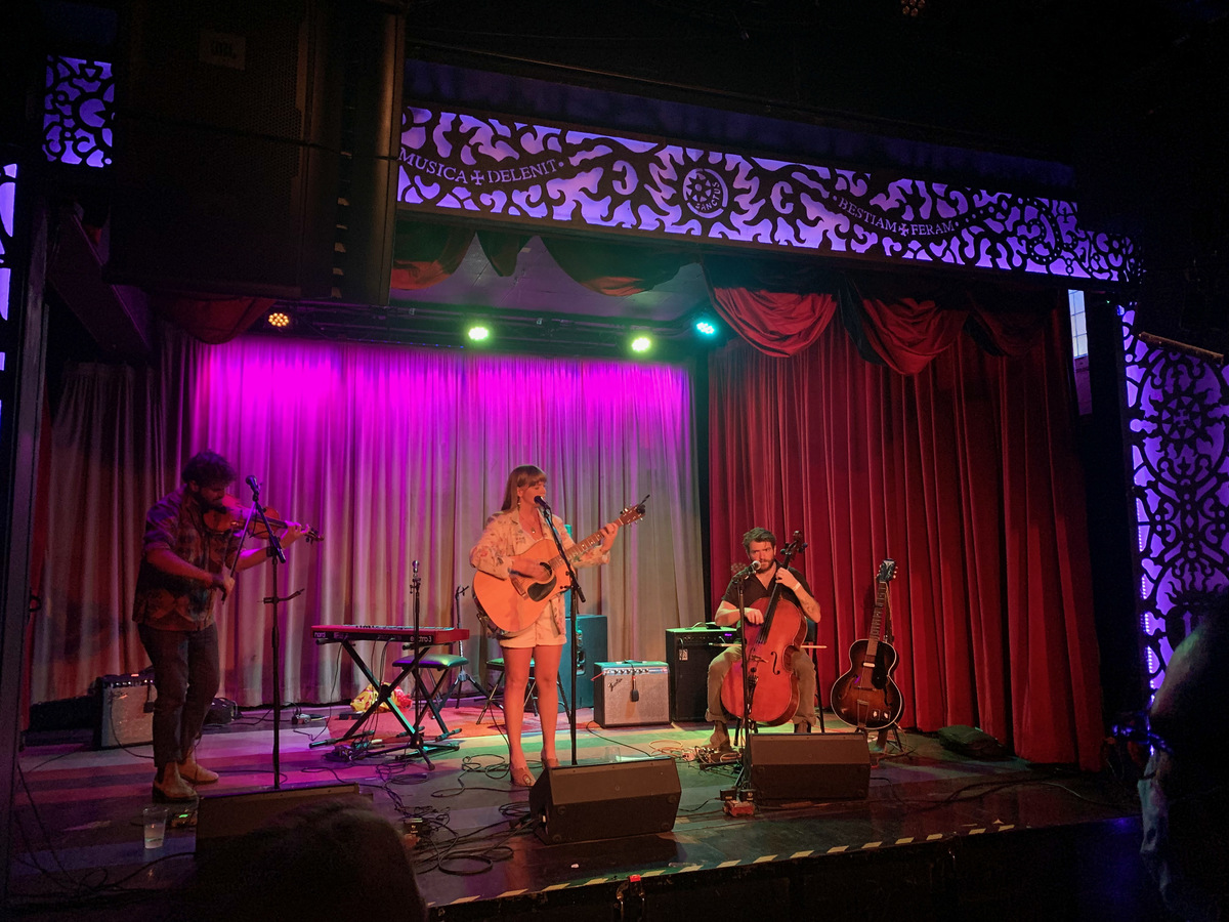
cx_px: 614
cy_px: 461
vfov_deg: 53.1
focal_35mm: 26
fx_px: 923
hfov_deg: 67.3
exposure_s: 1/30
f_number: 1.8
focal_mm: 4.25
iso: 400
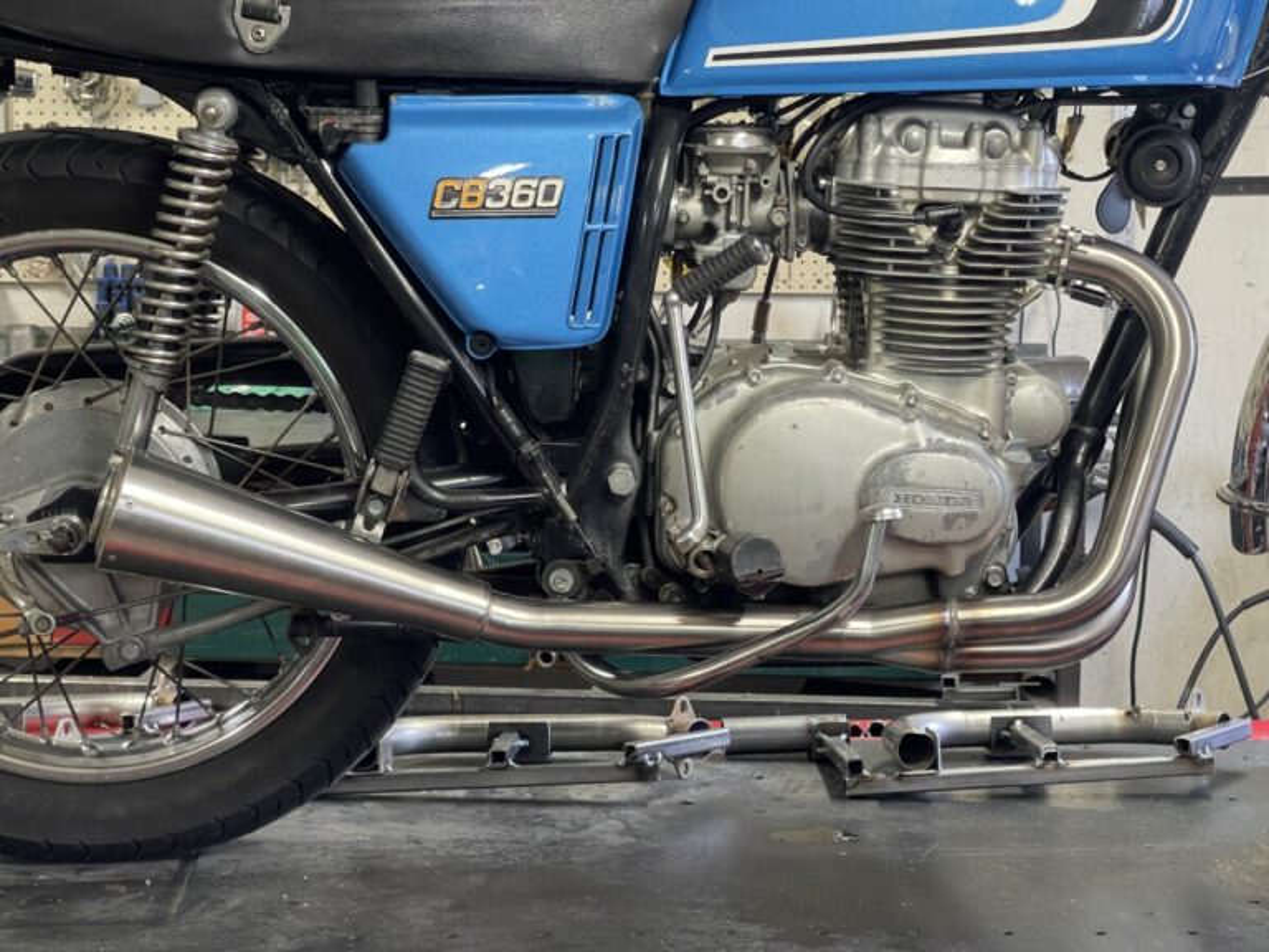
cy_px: 476
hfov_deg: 30.3
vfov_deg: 22.9
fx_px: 2346
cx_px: 634
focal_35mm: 64
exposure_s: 1/60
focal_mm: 7.5
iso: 400
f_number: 2.2
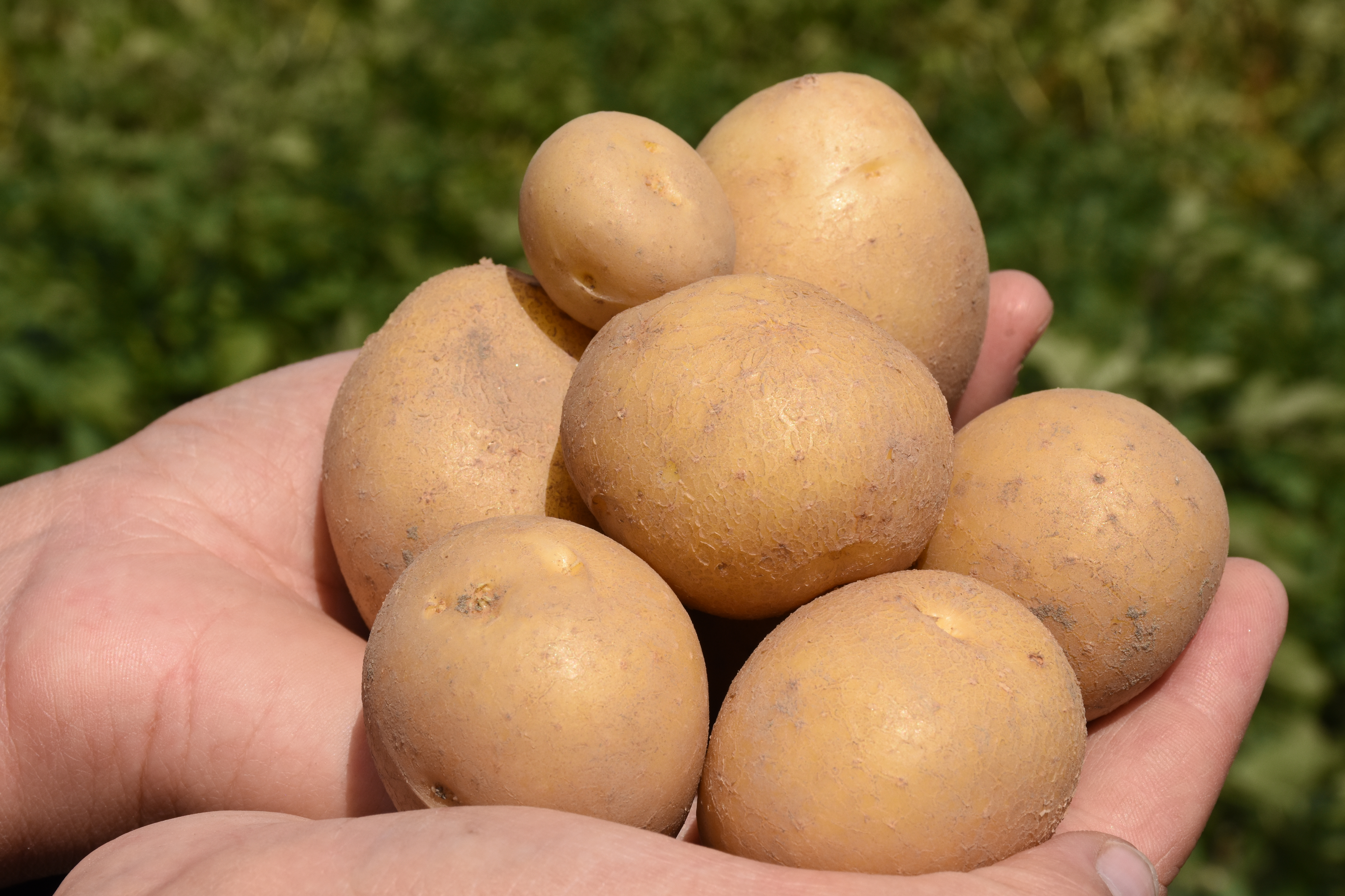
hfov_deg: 22.6
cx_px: 672
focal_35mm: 90
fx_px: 3362
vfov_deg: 15.2
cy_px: 448
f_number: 13
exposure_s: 1/800
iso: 400
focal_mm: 60
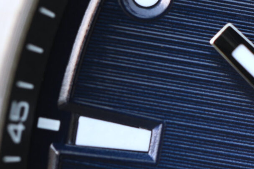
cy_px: -29
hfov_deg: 9.8
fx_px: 1432
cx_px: 403
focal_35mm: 203
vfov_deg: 6.7
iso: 400
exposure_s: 1/50
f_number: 9
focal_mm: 60
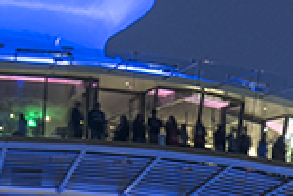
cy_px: 249
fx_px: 16626
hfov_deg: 1.0
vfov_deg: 0.7
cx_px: -30
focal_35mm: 2041
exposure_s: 15
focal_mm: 175
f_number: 8
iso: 160
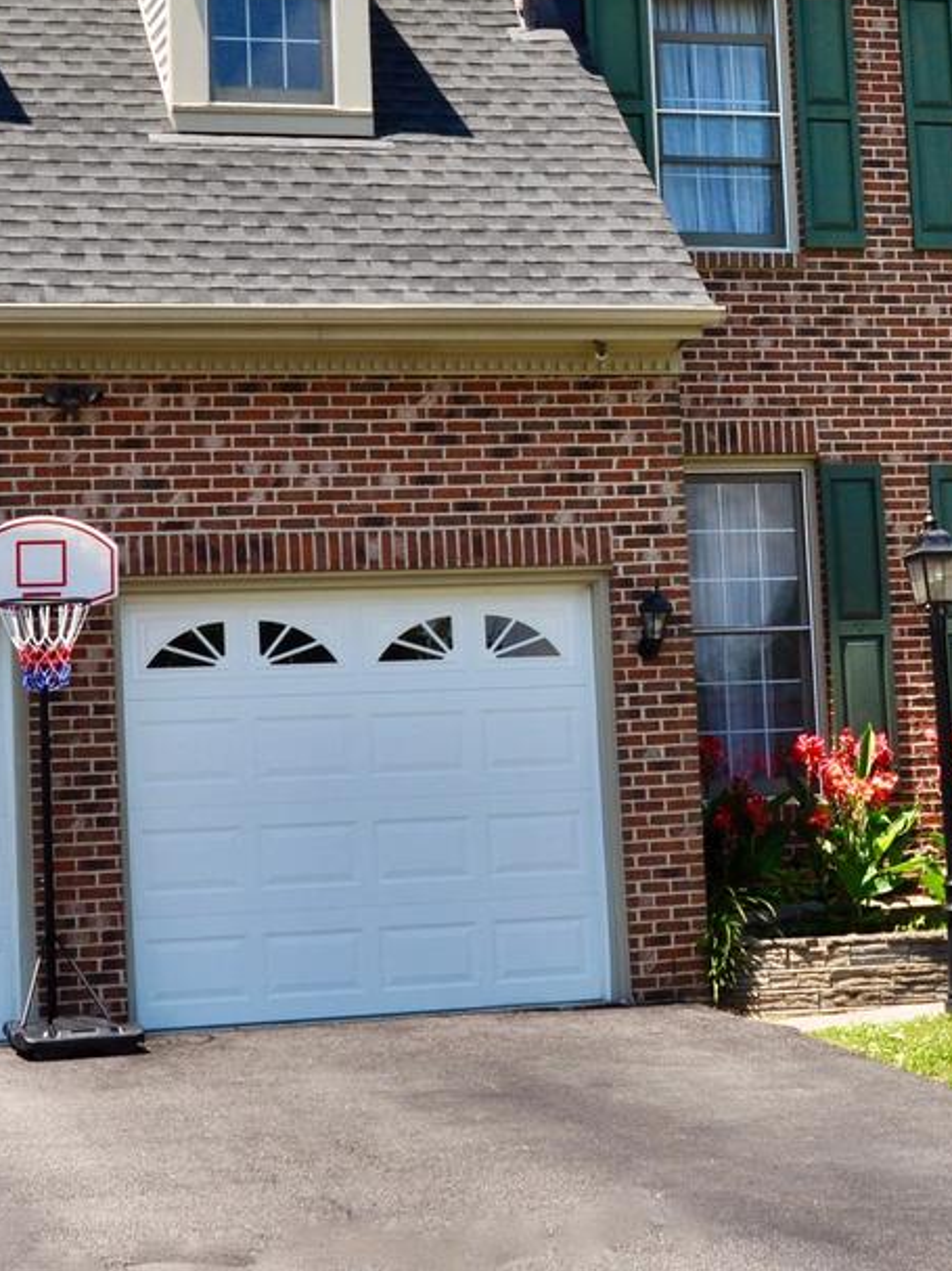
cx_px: 780
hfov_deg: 17.8
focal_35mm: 82
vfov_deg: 23.6
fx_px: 3008
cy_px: 331
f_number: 8
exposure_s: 1/250
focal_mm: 24
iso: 200
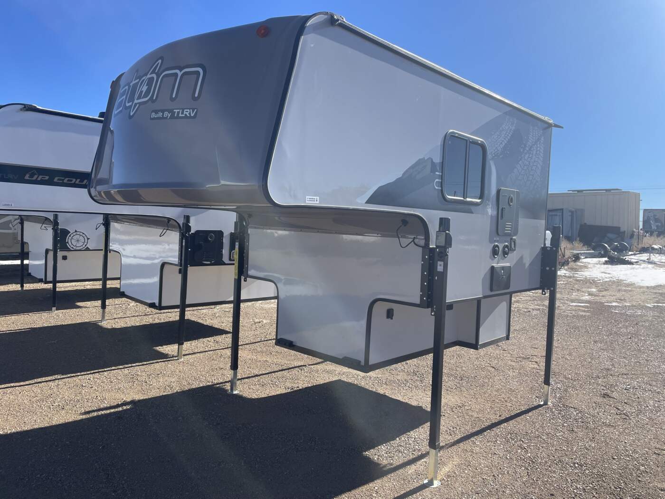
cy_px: 250
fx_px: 499
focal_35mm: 26
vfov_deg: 53.1
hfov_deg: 67.3
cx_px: 332
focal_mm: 4.2
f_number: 1.6
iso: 32
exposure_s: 1/2882
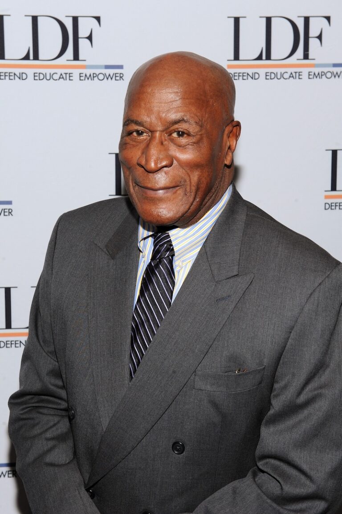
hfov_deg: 21.9
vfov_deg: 32.4
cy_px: 257
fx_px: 885
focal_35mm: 62
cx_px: 171
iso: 800
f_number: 9
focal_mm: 62
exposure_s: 1/125
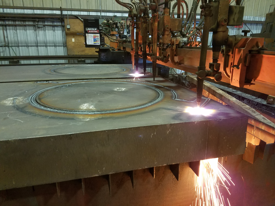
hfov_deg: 67.3
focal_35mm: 26
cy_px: 103
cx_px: 138
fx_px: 207
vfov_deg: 53.1
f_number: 1.7
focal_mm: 4.2
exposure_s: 1/11
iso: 200
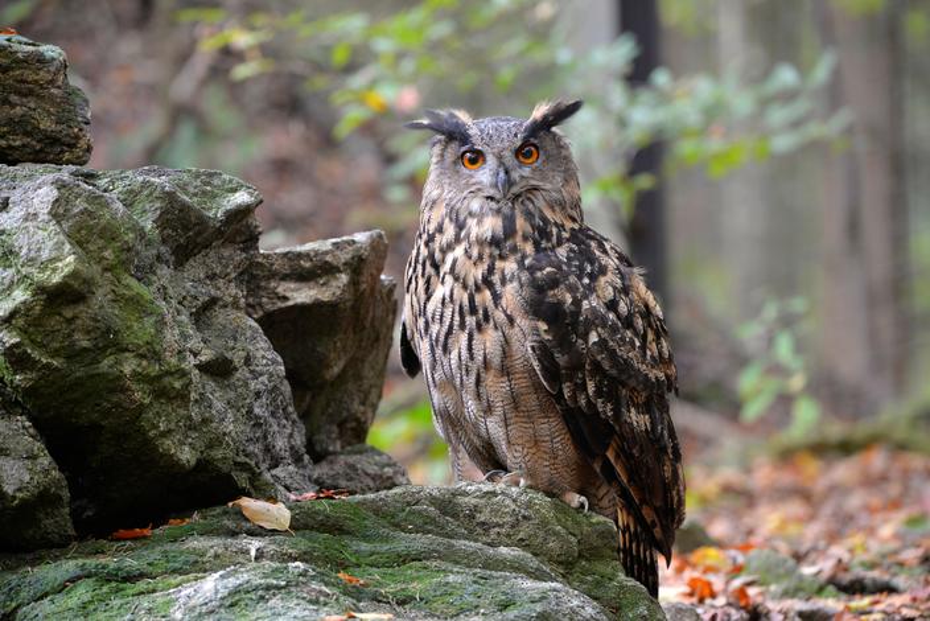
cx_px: 465
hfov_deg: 6.6
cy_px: 310
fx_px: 8011
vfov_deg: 4.4
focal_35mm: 310
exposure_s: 1/6
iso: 400
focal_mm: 310
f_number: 6.3
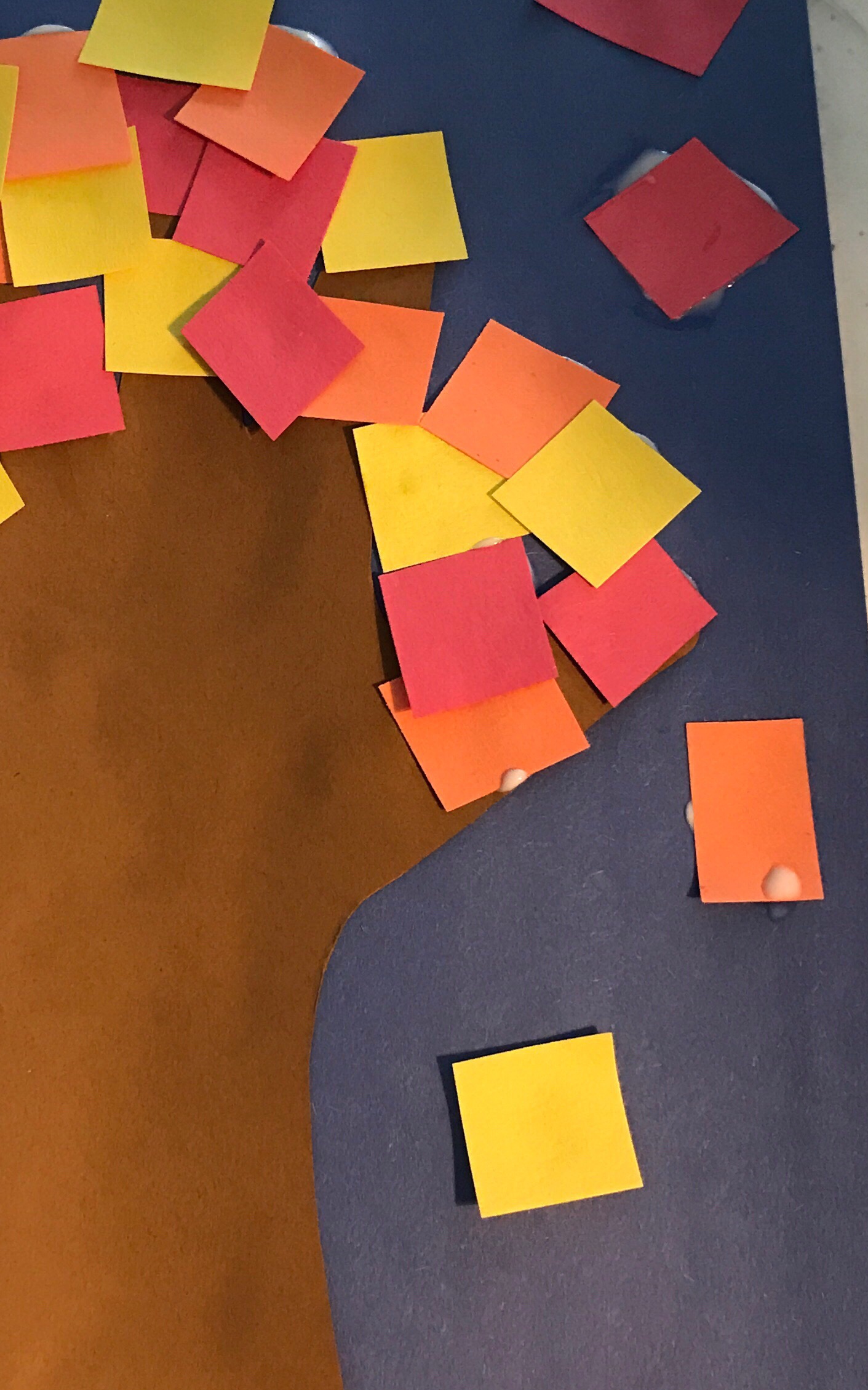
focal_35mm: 53
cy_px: 758
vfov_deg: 38.2
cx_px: 143
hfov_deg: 23.9
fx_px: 2006
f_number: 1.8
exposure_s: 1/15
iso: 64
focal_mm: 3.99
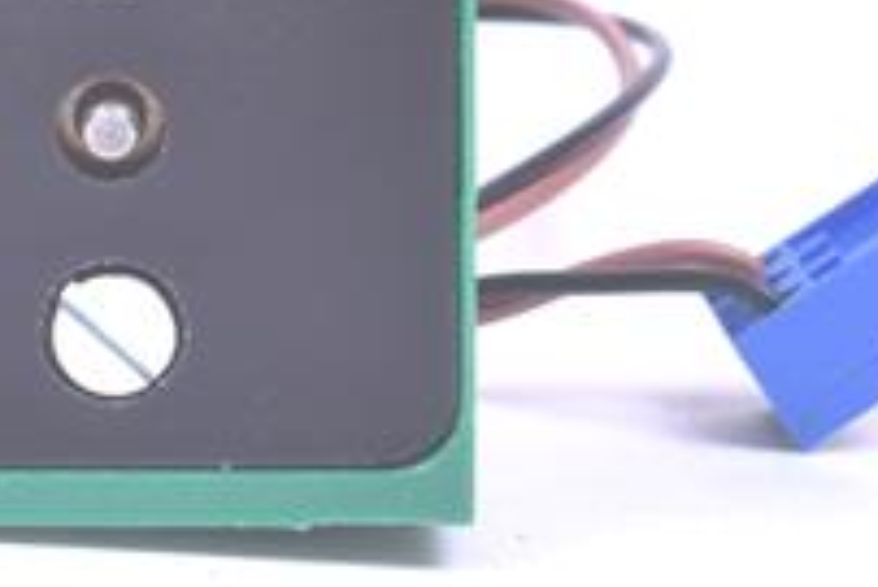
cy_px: -126
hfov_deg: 8.4
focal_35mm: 244
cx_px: 261
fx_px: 5967
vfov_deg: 5.6
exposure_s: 1/200
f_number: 13
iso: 200
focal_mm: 55
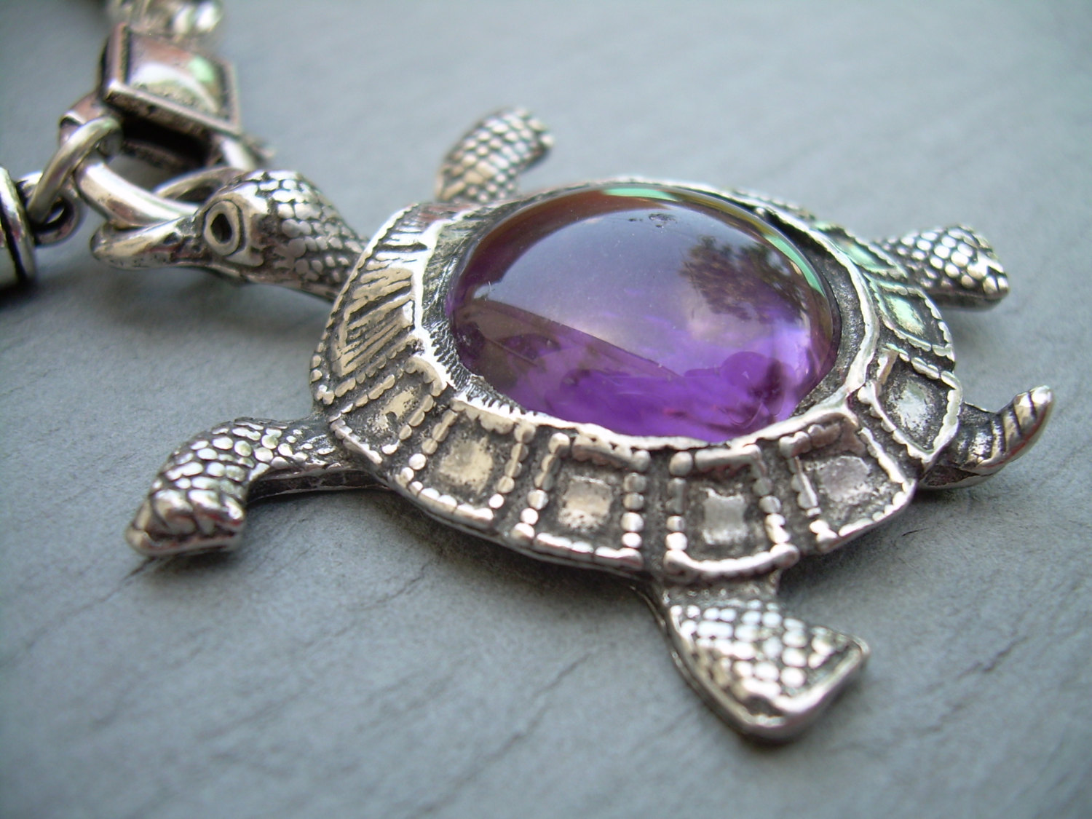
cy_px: 410
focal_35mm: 38
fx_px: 1199
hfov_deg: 49.0
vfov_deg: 37.7
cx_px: 546
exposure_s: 1/162
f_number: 2.8
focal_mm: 6.3
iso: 50
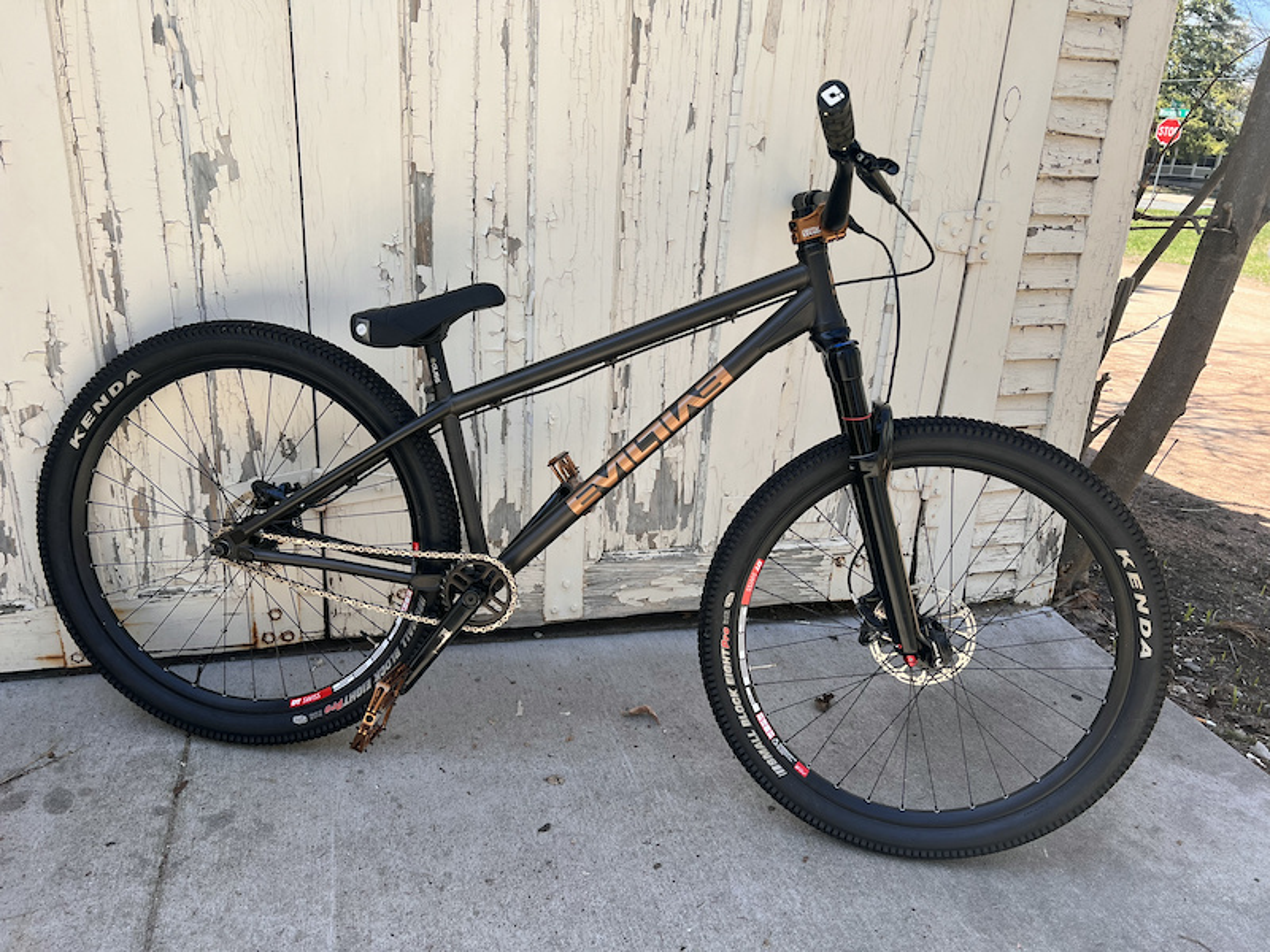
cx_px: 635
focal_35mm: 26
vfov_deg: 53.1
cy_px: 476
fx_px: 954
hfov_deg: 67.3
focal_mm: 5.7
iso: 50
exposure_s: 1/909
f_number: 1.5
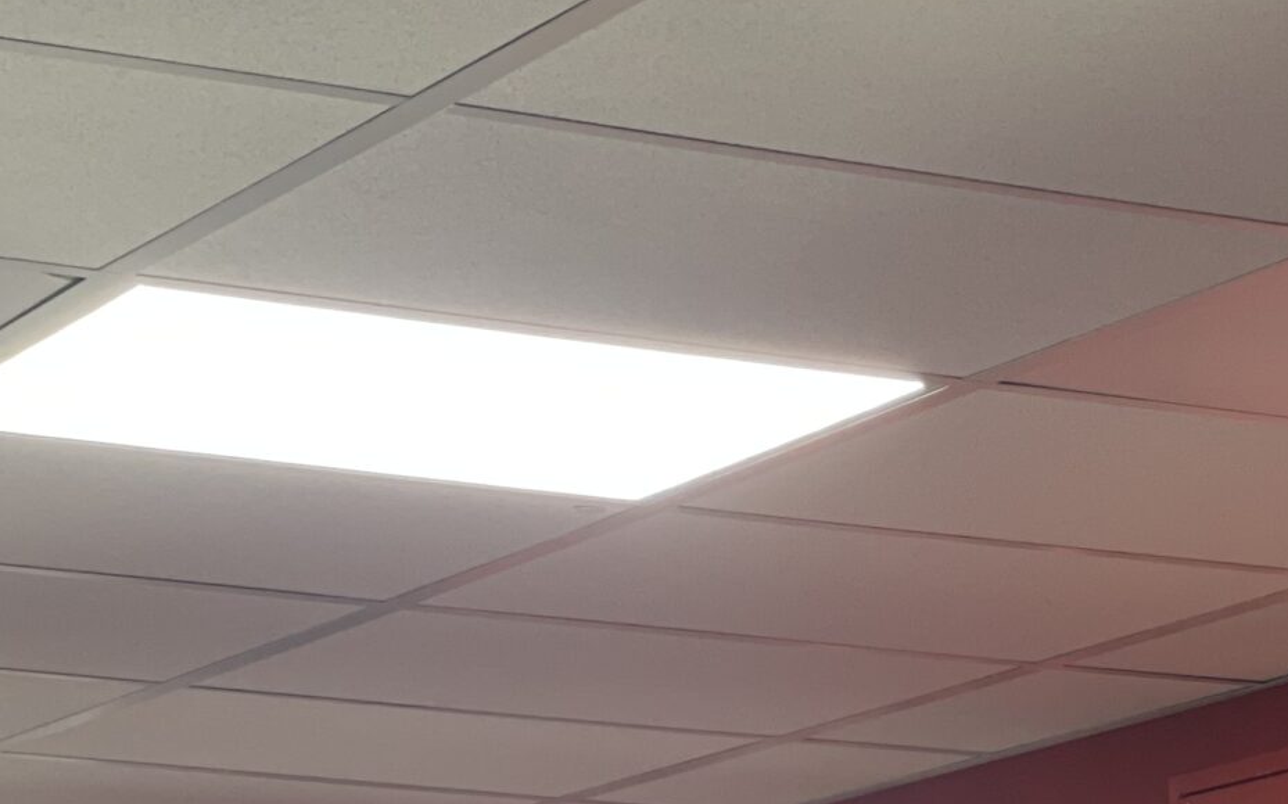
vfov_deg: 6.9
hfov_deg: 10.9
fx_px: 6562
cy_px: 1228
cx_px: 1752
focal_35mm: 187
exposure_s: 1/33
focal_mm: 7.5
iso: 125
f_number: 2.2
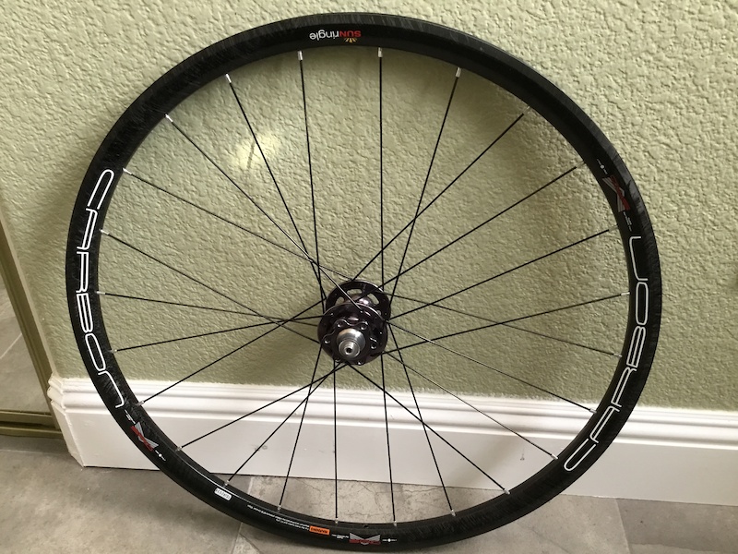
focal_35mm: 31
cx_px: 369
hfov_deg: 58.4
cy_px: 277
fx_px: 661
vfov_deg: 45.4
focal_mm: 3.3
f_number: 2.4
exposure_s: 1/30
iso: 100
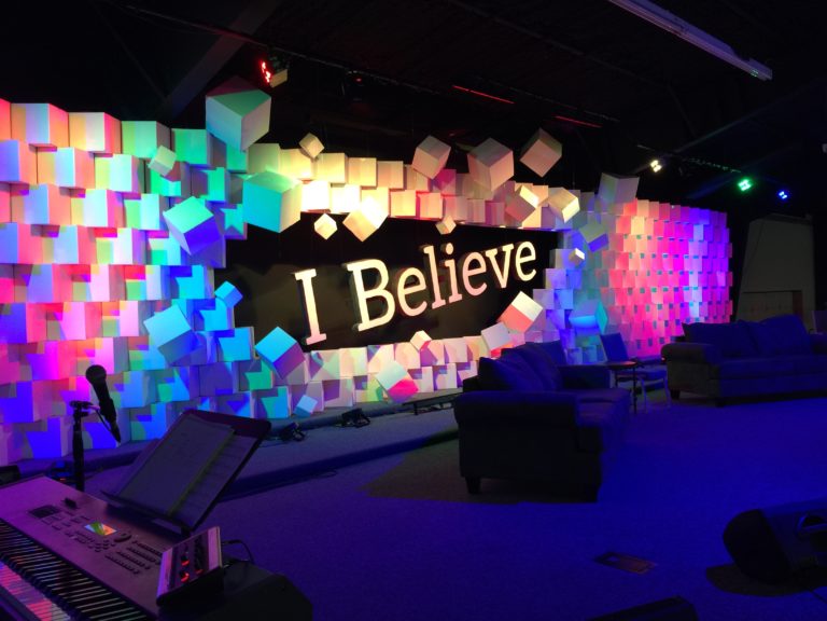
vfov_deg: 48.2
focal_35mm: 29
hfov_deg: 61.7
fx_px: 693
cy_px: 310
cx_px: 414
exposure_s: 1/15
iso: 40
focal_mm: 4.15
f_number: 2.2
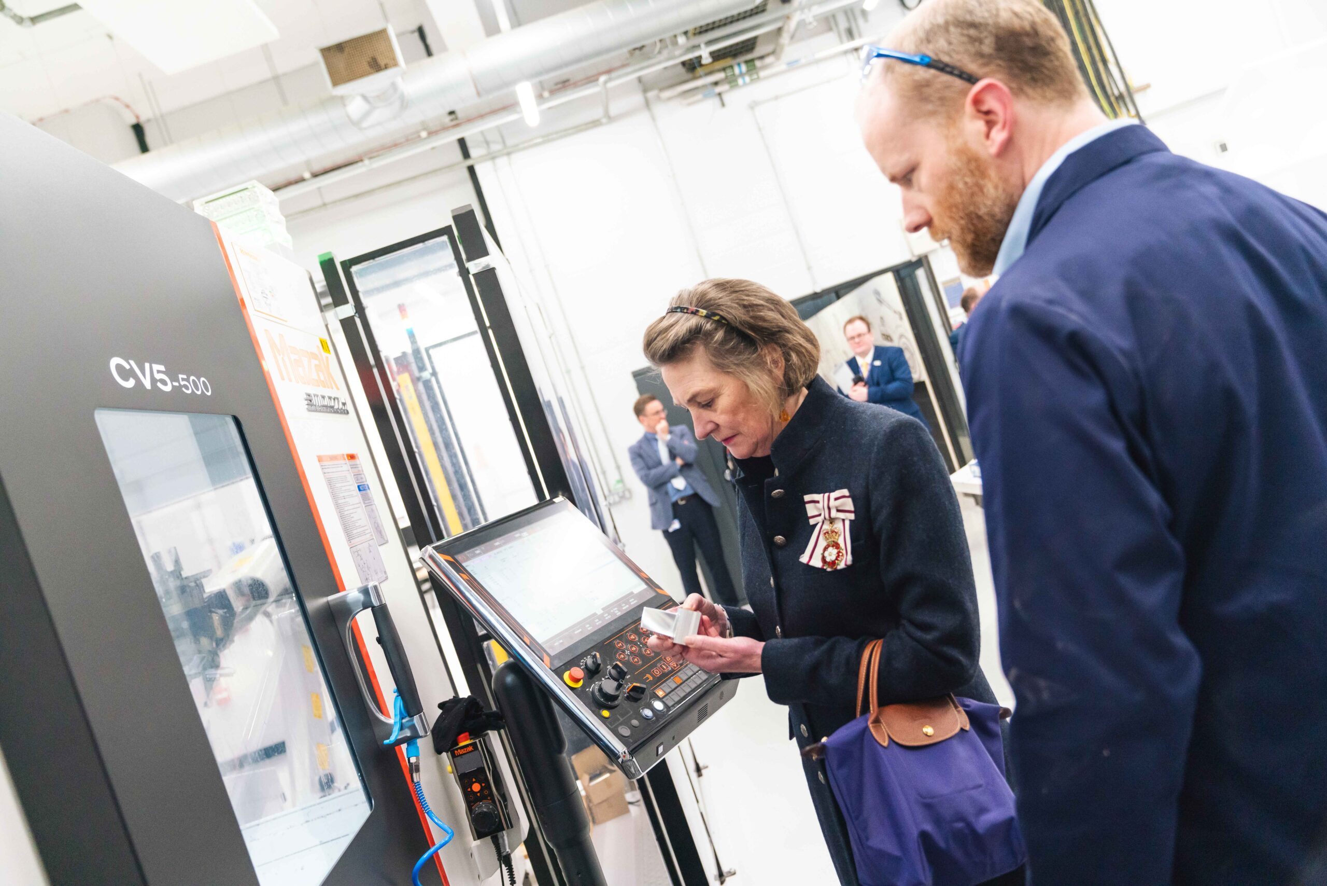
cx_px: 664
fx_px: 959
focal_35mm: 26
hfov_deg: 69.4
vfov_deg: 49.6
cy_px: 443
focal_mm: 26
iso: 2500
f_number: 2.8
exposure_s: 1/320
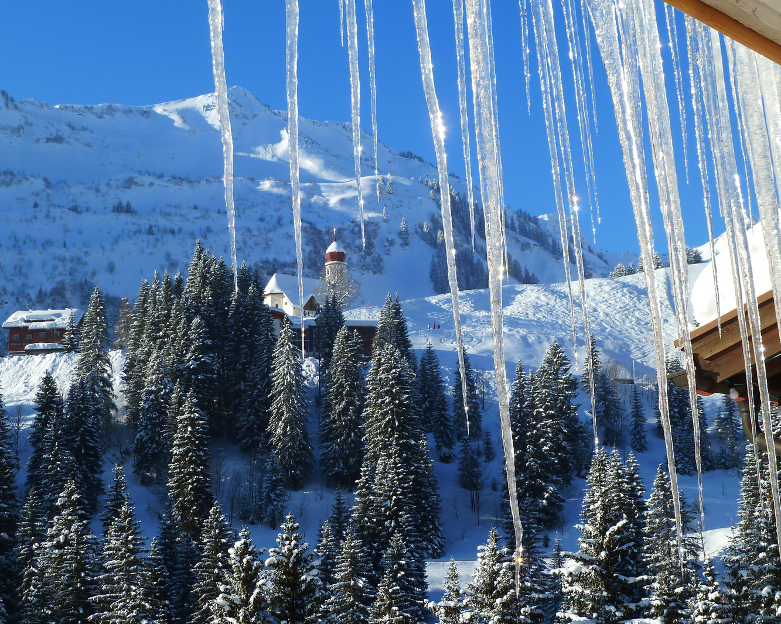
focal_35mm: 58
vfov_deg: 26.2
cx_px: 378
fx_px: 1340
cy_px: 311
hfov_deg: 32.5
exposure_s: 1/400
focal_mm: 9.1
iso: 80
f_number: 5
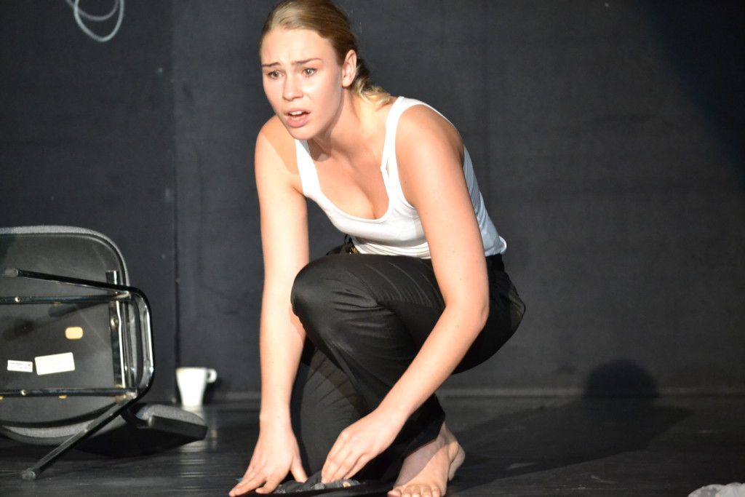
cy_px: 248
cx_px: 372
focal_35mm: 188
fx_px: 3880
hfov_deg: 11.0
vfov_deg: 7.3
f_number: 4.8
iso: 3200
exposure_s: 1/30
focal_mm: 125
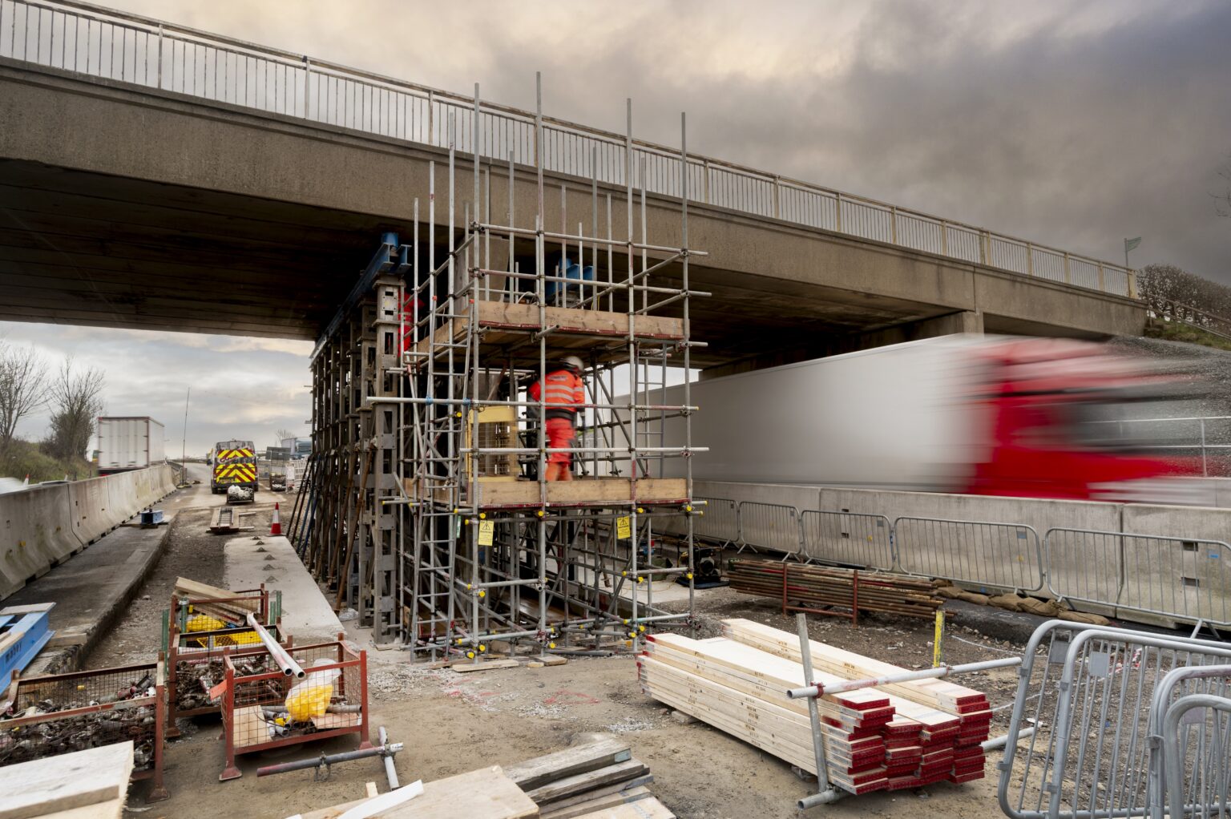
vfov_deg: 58.3
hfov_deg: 79.9
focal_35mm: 22
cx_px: 616
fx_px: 735
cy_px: 410
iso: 100
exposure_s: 1/10
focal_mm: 21.5
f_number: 6.3
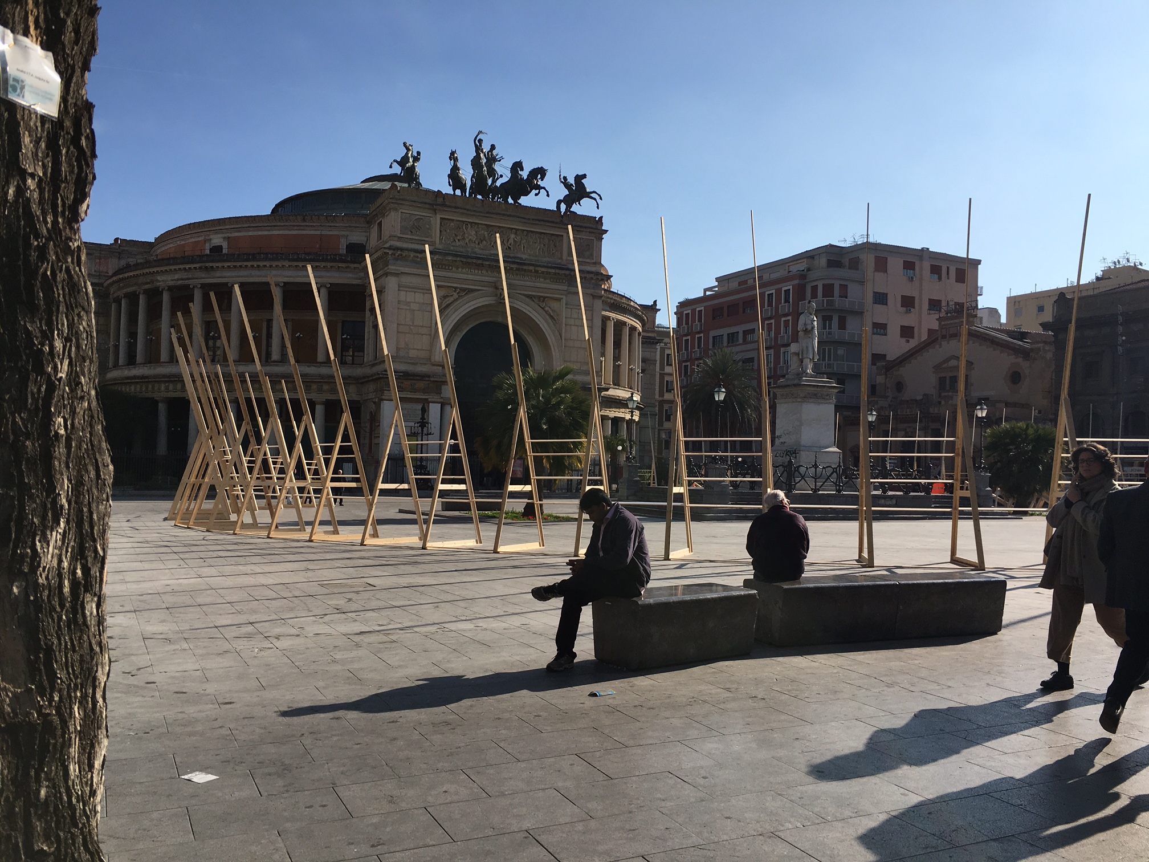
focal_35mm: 29
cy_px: 431
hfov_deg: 61.7
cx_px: 574
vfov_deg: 48.2
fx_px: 963
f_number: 2.2
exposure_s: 1/2481
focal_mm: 4.15
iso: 25
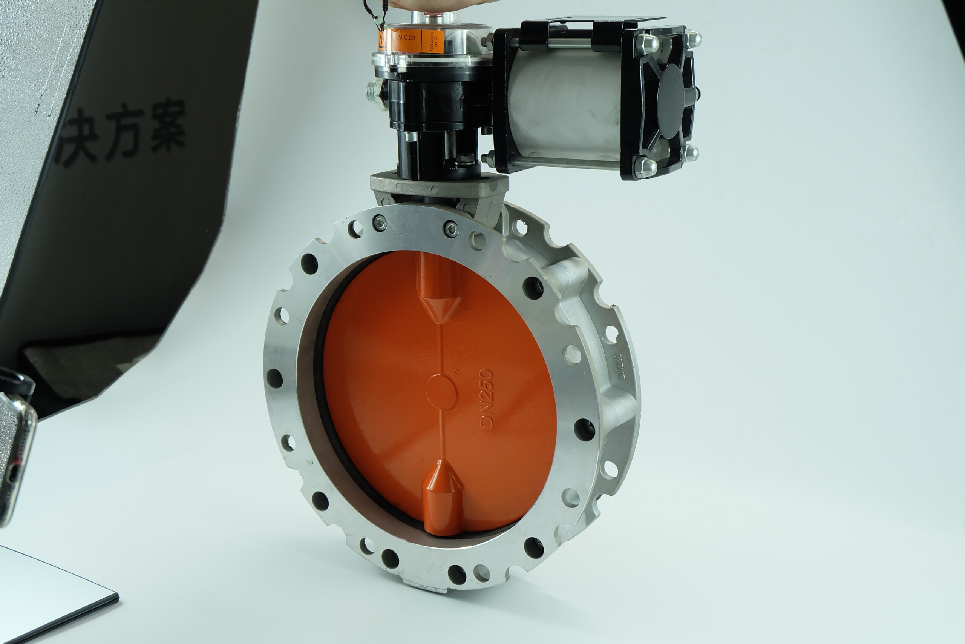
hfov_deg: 40.3
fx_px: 1313
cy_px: 322
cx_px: 482
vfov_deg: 27.5
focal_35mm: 49
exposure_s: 1/160
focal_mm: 32.5
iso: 640
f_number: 6.4
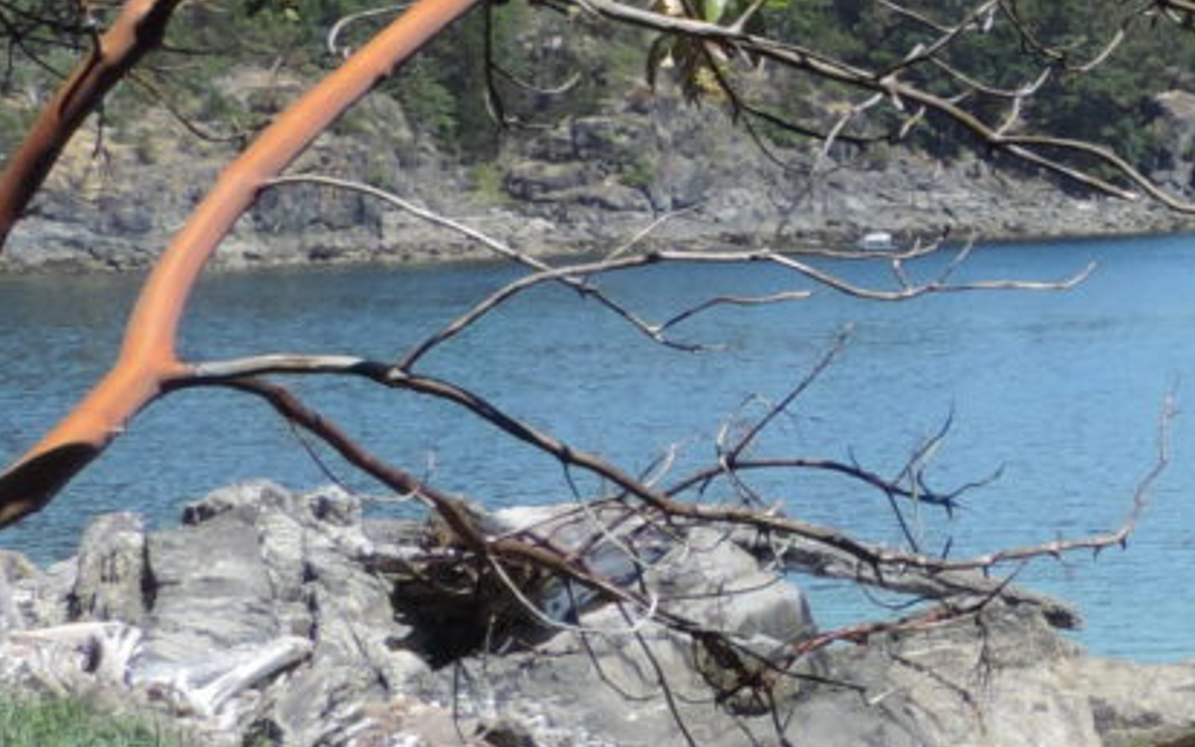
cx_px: 2245
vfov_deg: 5.8
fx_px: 7359
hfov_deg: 8.8
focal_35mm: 226
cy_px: 275
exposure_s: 1/640
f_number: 3.4
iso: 80
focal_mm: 7.6
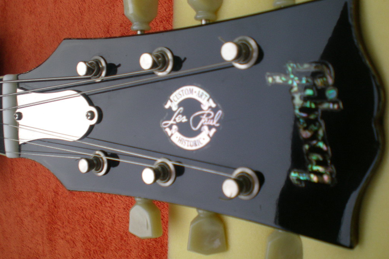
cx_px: 194
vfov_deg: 33.4
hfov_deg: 48.5
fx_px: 432
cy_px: 124
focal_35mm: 40
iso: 121
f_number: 3.1
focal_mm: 6.3
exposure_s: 1/61
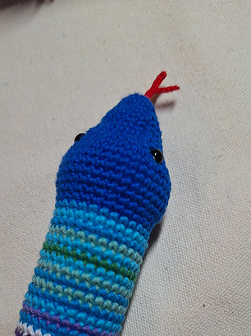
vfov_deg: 49.3
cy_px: 252
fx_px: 349
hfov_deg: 39.6
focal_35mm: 36
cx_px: 119
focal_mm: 5.54
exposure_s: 1/50
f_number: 1.8
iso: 80
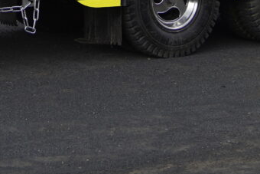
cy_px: -140
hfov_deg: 14.6
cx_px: 86
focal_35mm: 140
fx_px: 1011
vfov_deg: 9.3
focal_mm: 31
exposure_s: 1/800
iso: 100
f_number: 2.8
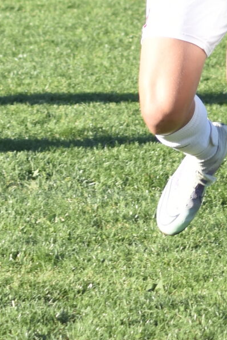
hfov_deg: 2.3
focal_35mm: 592
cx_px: 446
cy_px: -161
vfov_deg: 3.5
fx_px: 5599
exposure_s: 1/500
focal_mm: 92
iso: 400
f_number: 5.6
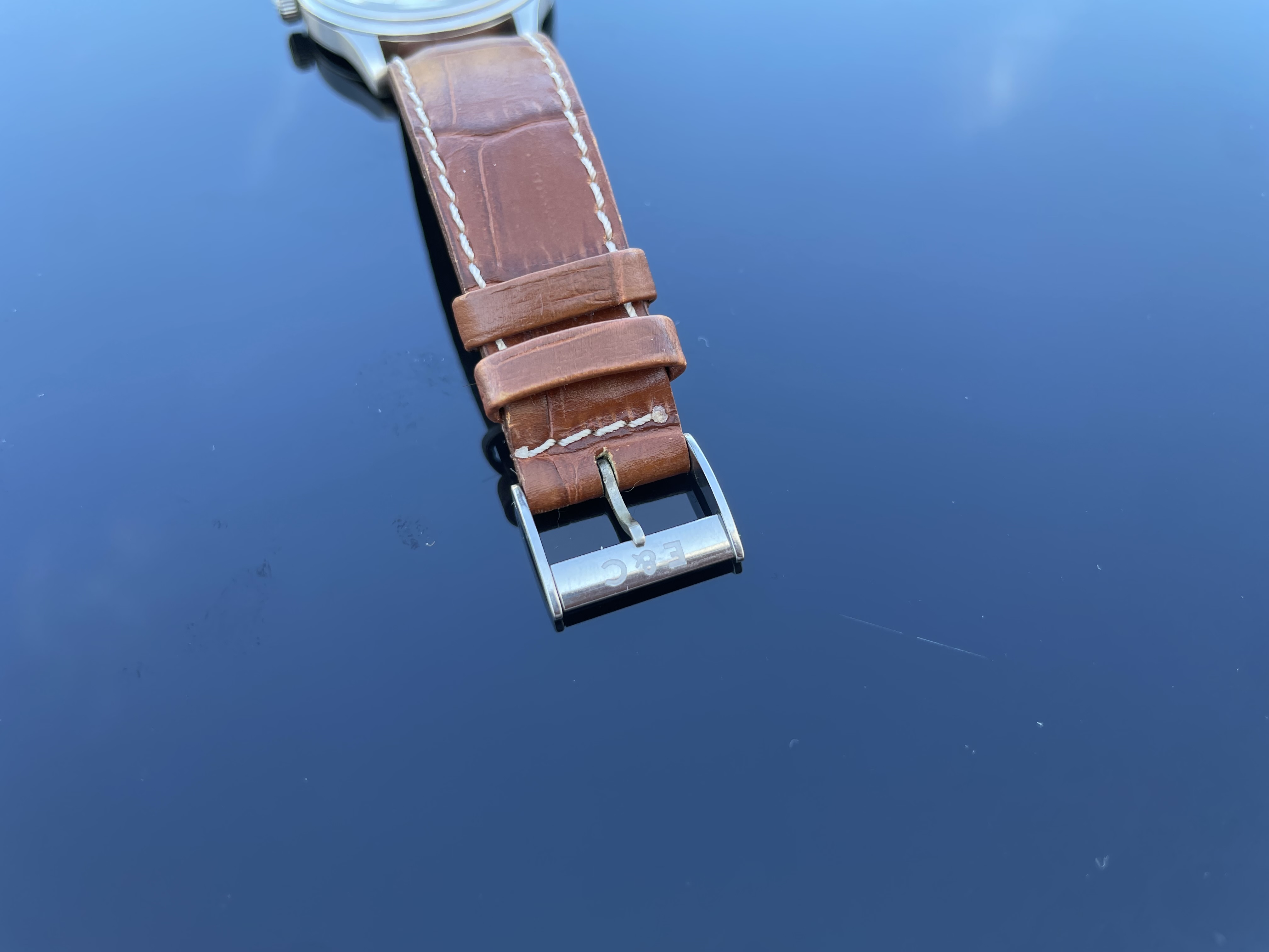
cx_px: 634
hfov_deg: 67.3
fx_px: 953
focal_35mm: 26
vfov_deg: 53.1
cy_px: 476
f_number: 1.6
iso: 40
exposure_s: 1/121
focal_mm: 4.2
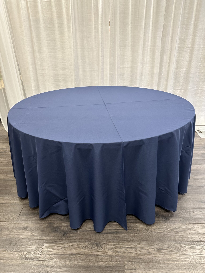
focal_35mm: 24
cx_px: 102
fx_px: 190
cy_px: 136
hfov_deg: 56.8
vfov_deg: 71.6
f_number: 1.78
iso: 160
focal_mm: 6.86
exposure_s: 1/60
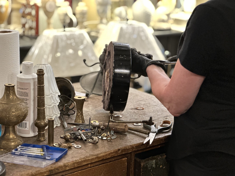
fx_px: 523
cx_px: 118
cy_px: 88
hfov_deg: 25.3
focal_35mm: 77
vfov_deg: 19.1
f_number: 2.8
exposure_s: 1/40
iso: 250
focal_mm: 9
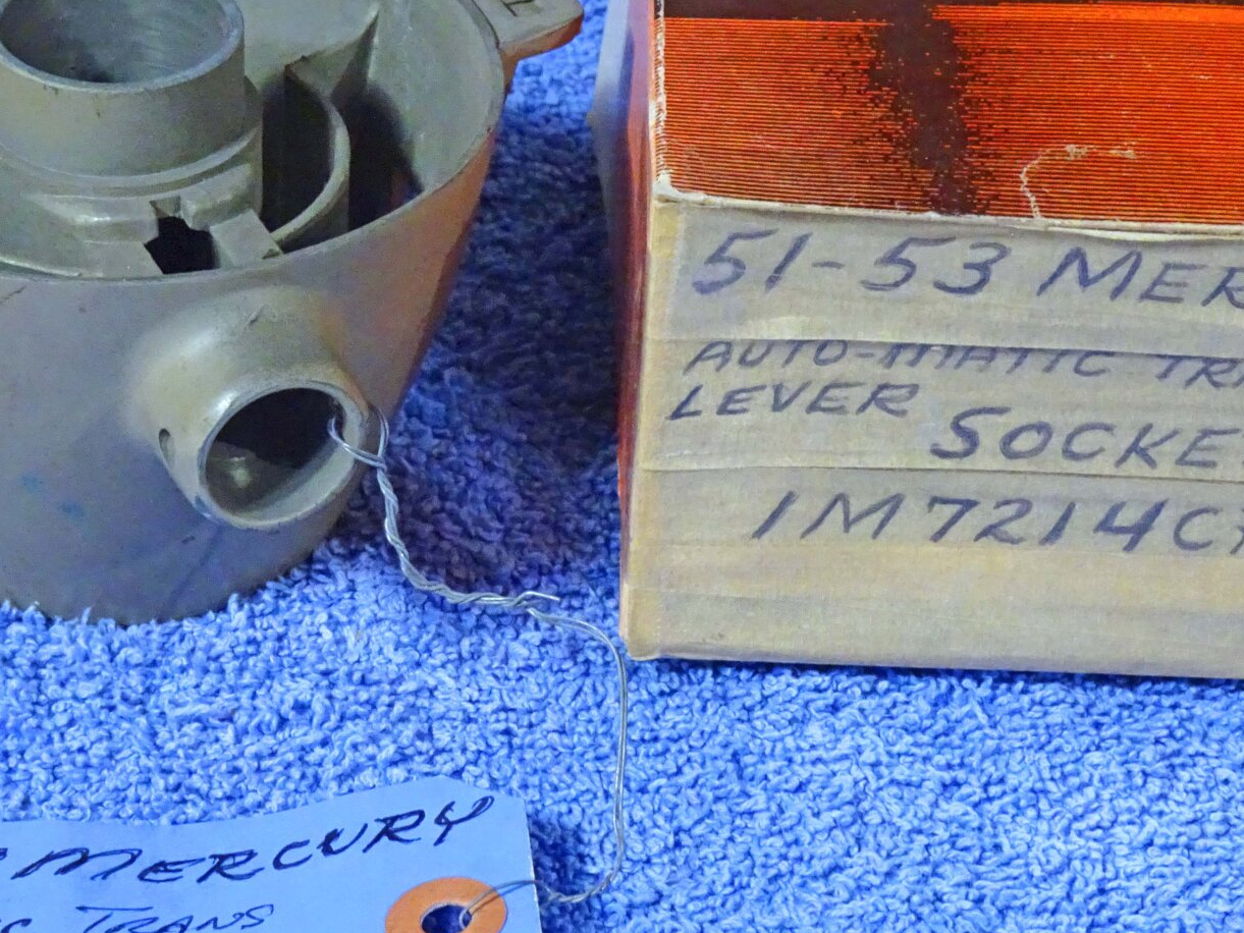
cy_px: 404
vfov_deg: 14.2
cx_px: 588
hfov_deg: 18.9
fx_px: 3738
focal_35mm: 104
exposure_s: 1/15
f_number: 4.5
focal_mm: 10.59
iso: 800
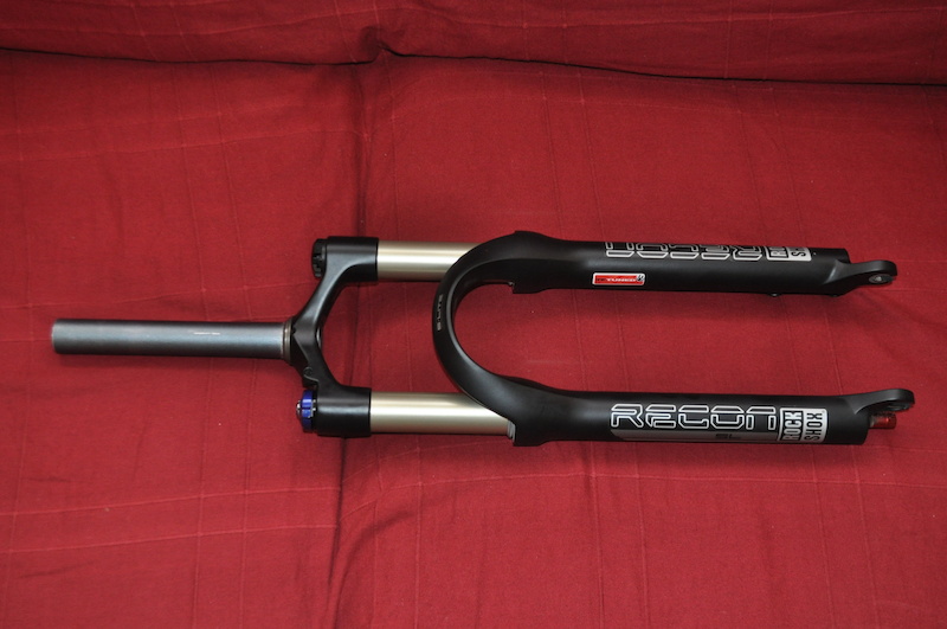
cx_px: 474
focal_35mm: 45
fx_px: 1182
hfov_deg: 43.7
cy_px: 314
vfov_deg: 29.8
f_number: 4.5
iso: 800
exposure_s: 1/60
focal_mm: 30
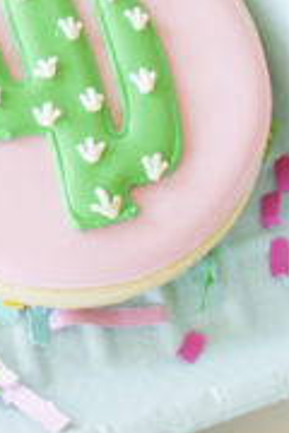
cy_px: 36
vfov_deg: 6.1
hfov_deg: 4.0
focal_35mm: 335
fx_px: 4036
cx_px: -537
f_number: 4
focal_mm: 35
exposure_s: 1/50
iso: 200
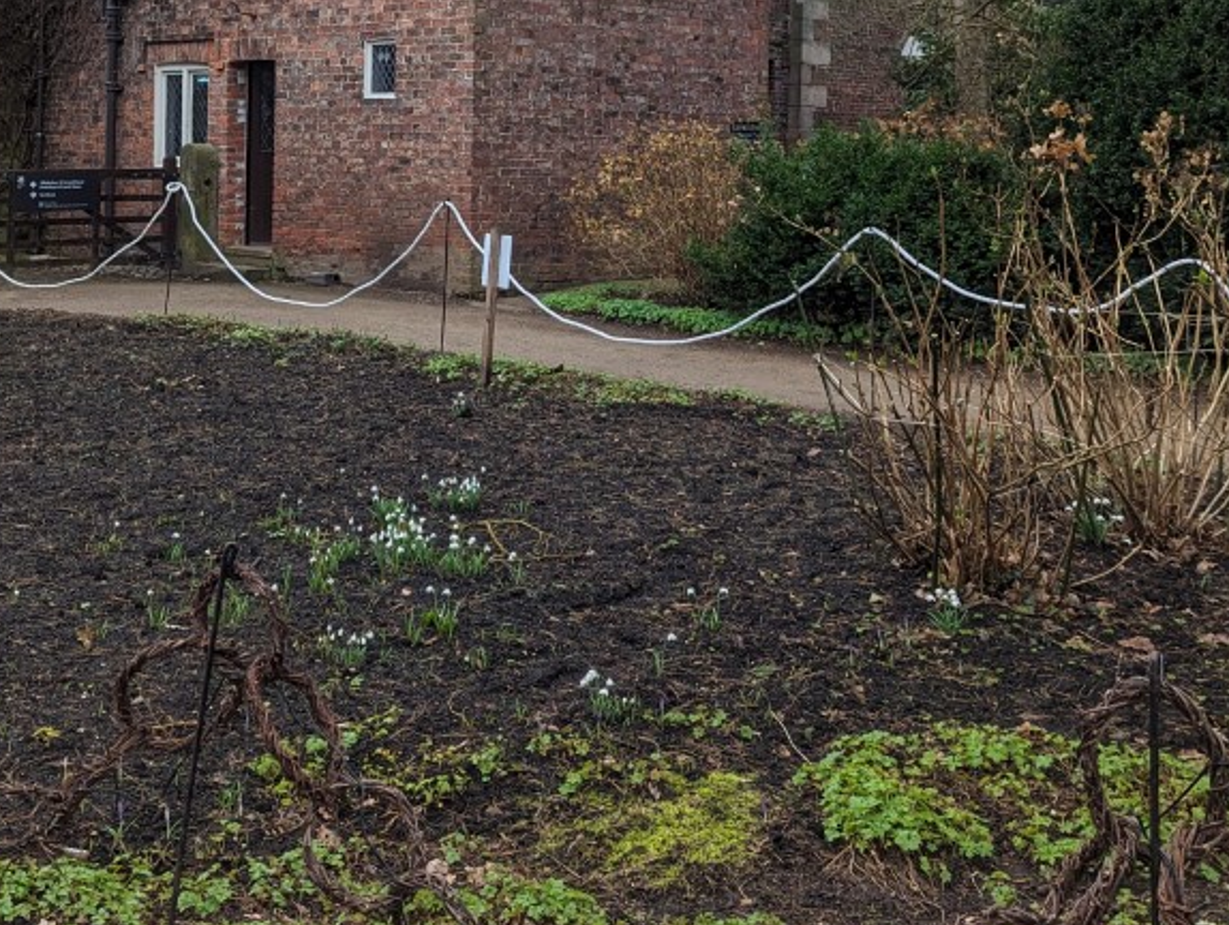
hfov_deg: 38.0
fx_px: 1777
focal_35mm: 50
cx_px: 494
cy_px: 103
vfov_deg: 28.1
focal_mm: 6.81
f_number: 1.85
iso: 36
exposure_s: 1/456
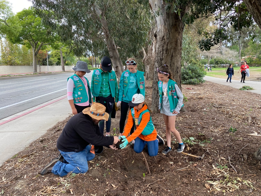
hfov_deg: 67.3
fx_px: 196
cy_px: 98
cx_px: 130
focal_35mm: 26
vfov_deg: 53.1
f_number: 1.8
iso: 32
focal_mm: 4.25
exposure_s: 1/252
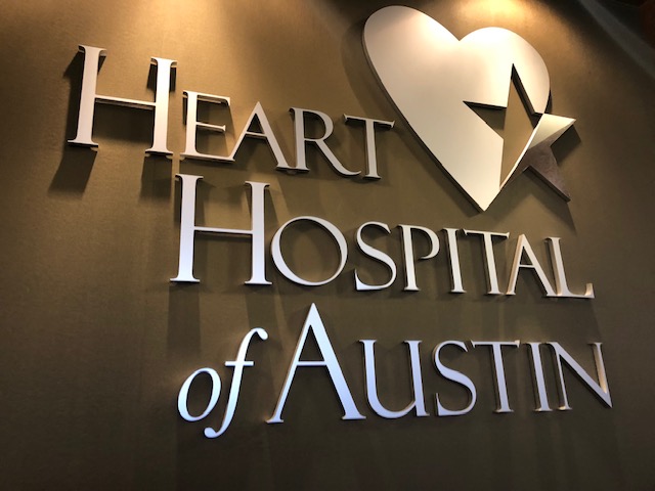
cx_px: 328
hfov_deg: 63.4
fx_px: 530
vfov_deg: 49.7
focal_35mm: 28
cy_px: 246
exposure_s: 1/15
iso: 80
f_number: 1.8
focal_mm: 3.99
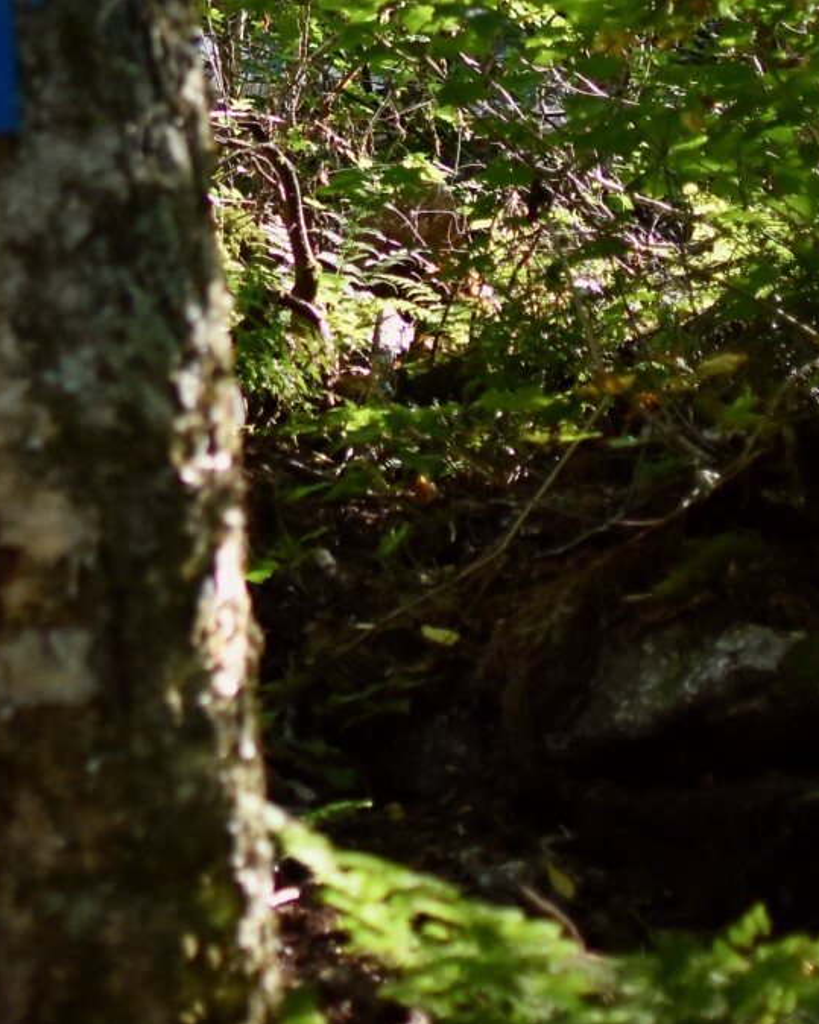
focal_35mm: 140
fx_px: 4253
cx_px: -187
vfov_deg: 13.6
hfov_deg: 10.8
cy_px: 84
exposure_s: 1/2500
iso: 900
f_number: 1.8
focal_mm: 35
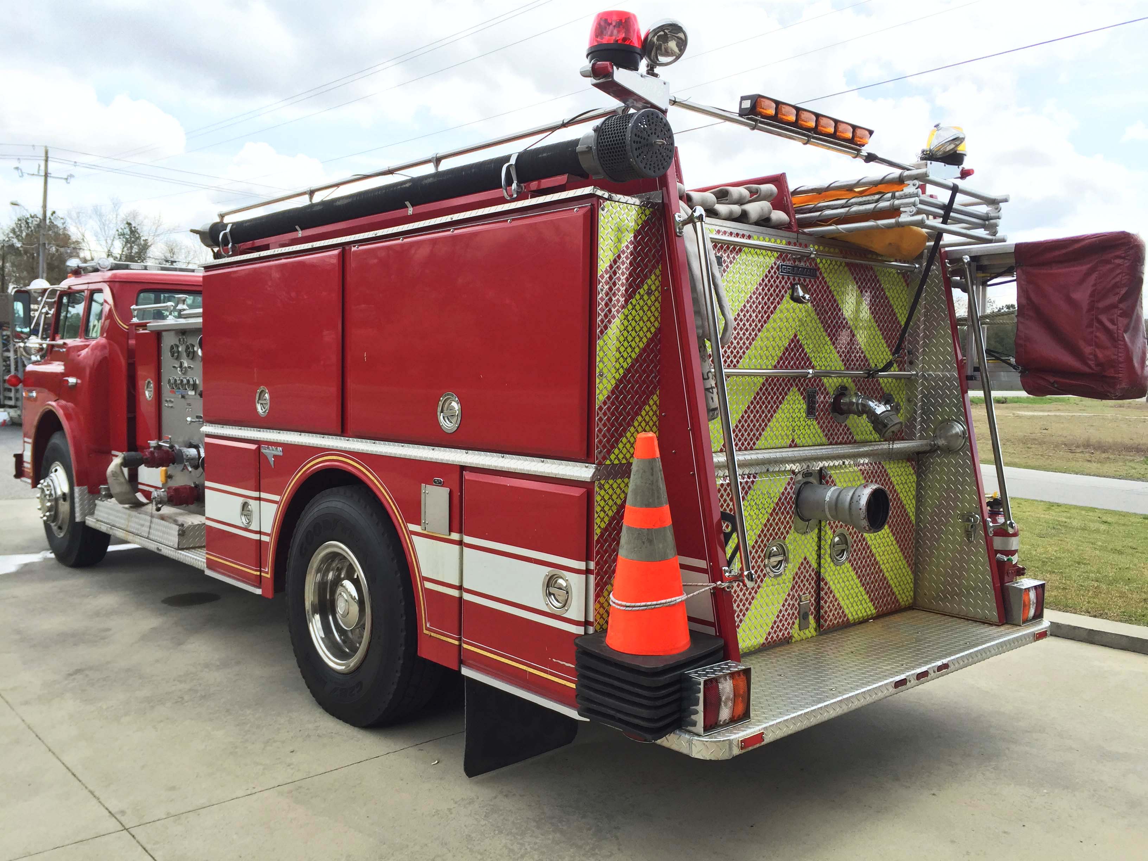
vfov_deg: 48.2
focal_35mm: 29
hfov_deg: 61.7
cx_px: 574
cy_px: 430
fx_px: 962
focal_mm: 4.15
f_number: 2.2
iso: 32
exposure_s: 1/775
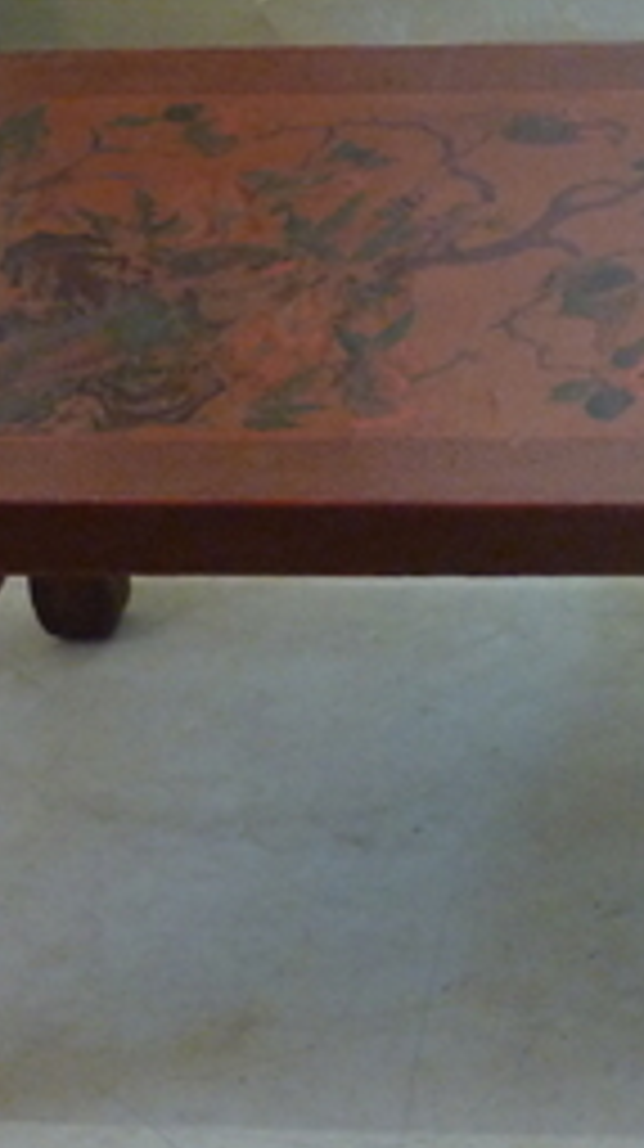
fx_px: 4290
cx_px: 851
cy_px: 590
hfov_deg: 8.5
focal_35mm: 141
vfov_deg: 15.2
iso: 400
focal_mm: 9.1
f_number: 3.9
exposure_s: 1/8
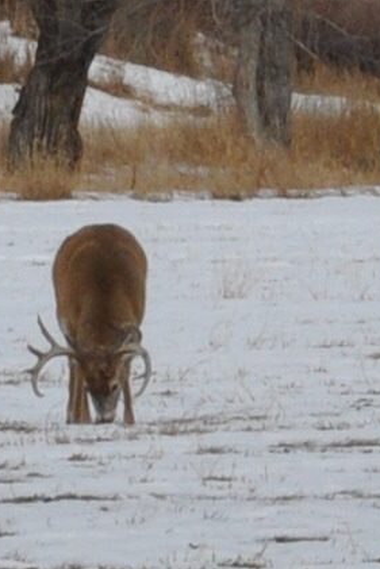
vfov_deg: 8.6
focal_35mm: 239
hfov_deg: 5.8
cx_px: 92
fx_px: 3777
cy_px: 285
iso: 400
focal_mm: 105
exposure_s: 1/500
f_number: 11
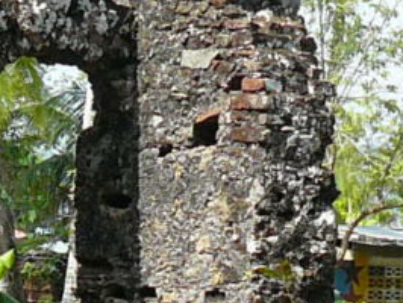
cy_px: 153
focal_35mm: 202
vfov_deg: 7.4
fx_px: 2354
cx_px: 482
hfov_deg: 9.7
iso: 80
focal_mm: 5.2
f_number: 2.8
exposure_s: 1/640
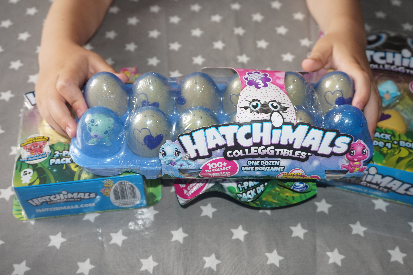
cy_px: 138
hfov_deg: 47.9
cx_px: 206
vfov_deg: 33.0
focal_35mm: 40
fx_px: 464
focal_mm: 27
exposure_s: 1/60
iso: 200
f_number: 4.5
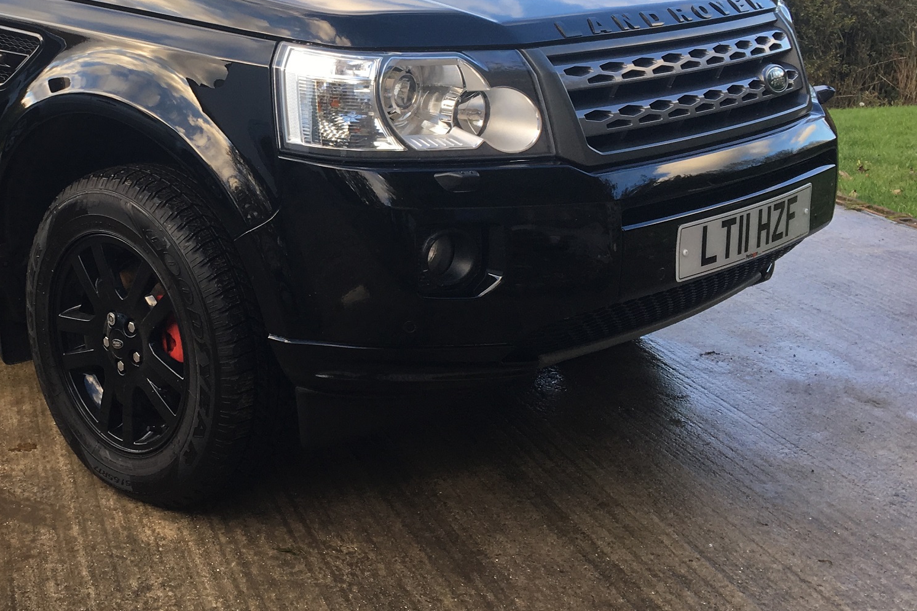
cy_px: 193
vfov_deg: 25.3
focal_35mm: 53
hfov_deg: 36.3
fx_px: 1350
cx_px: 191
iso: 25
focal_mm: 4.15
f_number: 2.2
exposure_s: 1/127
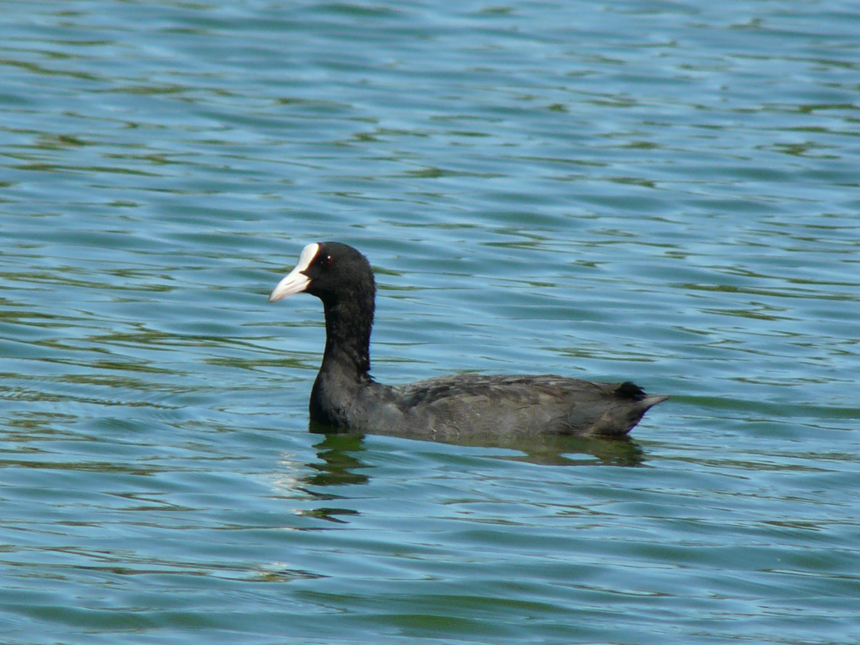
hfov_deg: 3.9
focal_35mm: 504
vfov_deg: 3.0
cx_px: 430
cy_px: 322
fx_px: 12521
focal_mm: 82.8
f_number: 5.6
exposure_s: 1/400
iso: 100
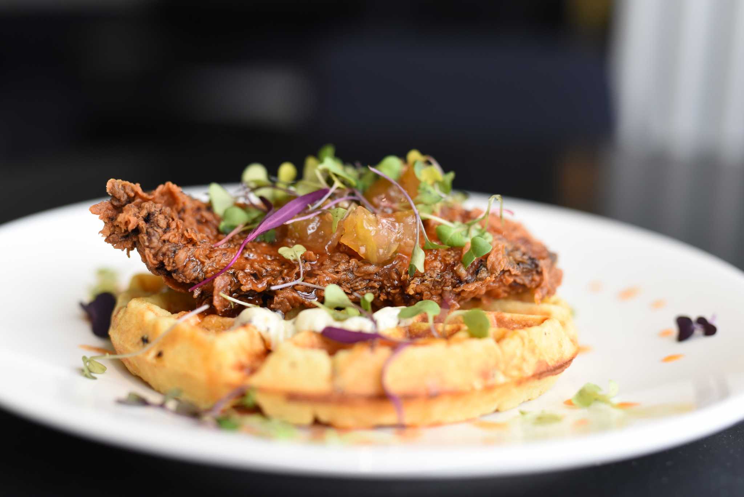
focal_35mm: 50
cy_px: 248
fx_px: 1034
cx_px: 372
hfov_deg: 39.6
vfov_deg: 27.0
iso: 1600
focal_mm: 50
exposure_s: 1/2500
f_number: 2.2
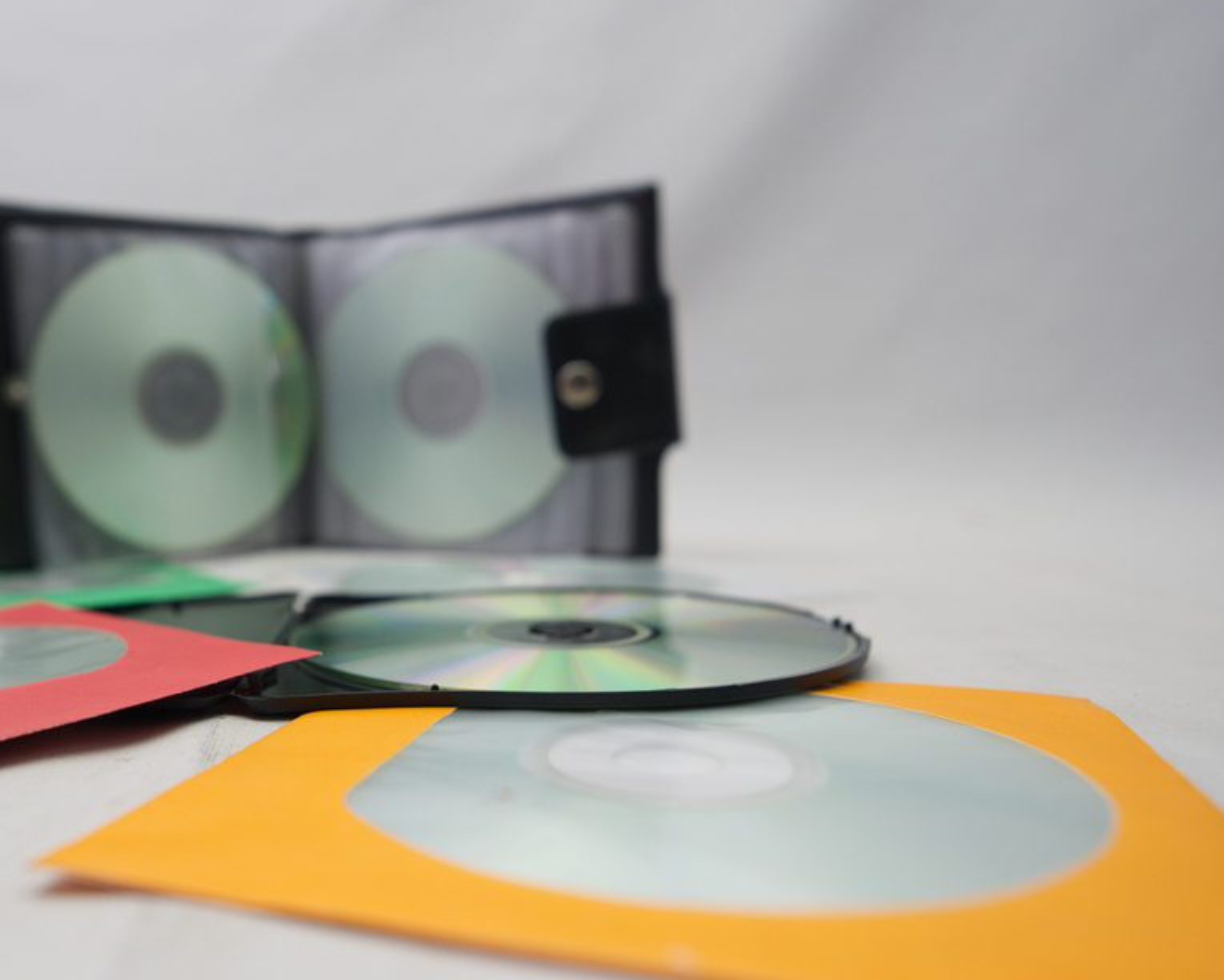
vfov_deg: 50.3
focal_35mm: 29
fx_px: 1041
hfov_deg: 58.3
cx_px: 333
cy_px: 520
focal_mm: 13
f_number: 2.5
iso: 100
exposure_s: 1/50
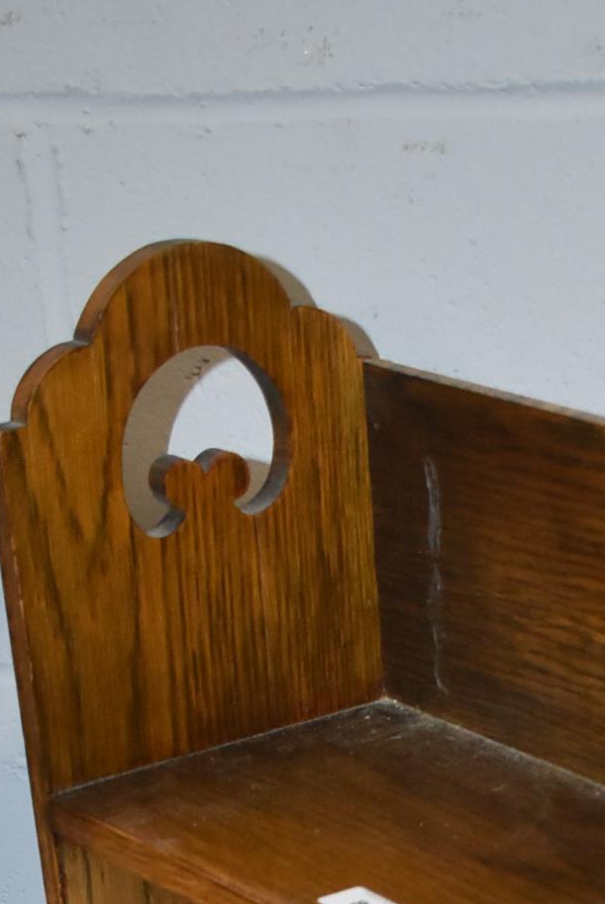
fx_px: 2717
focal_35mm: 108
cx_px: 602
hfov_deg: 12.6
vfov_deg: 16.8
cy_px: 1429
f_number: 3.8
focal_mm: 22
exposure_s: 1/100
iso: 1600
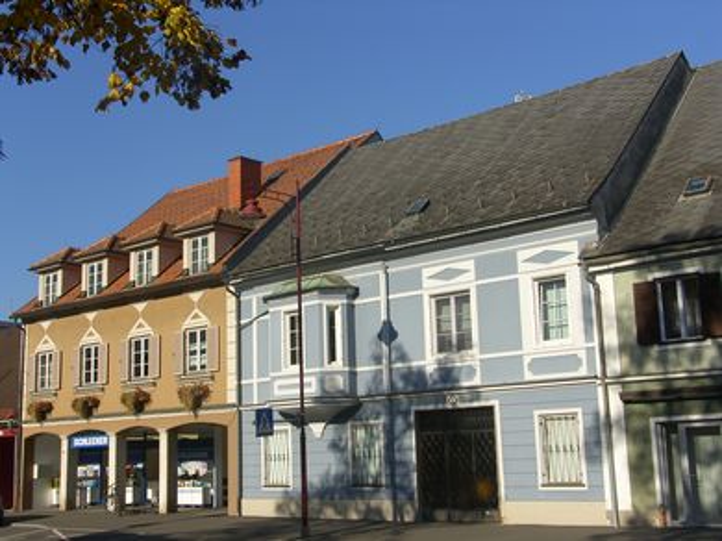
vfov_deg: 32.1
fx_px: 938
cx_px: 361
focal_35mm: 45
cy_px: 270
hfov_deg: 42.1
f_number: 5.6
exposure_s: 1/250
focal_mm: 11.5
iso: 50
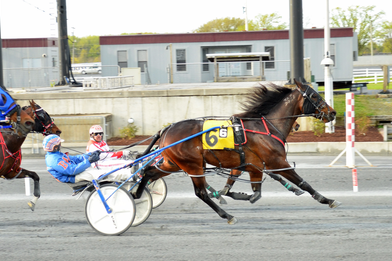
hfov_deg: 27.3
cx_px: 205
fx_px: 806
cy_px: 153
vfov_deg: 18.4
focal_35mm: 74
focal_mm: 42
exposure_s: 1/500
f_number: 5.6
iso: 800
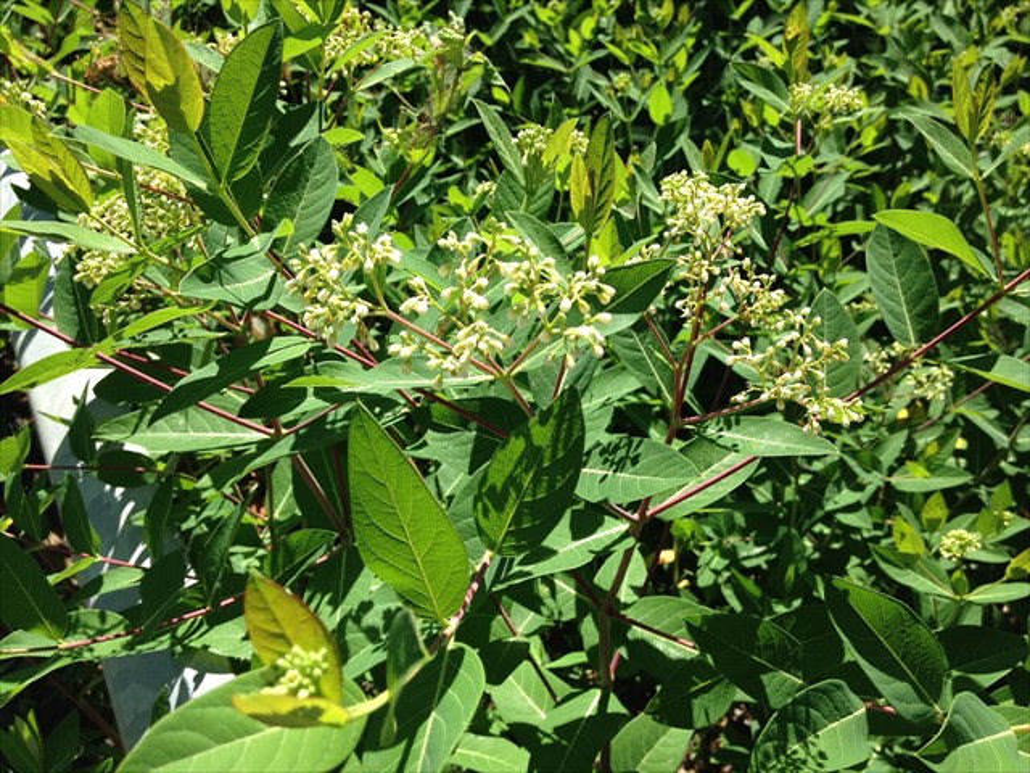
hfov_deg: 55.4
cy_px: 386
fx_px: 982
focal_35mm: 33
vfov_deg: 42.9
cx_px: 515
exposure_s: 1/797
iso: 50
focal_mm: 4.12
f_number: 2.4
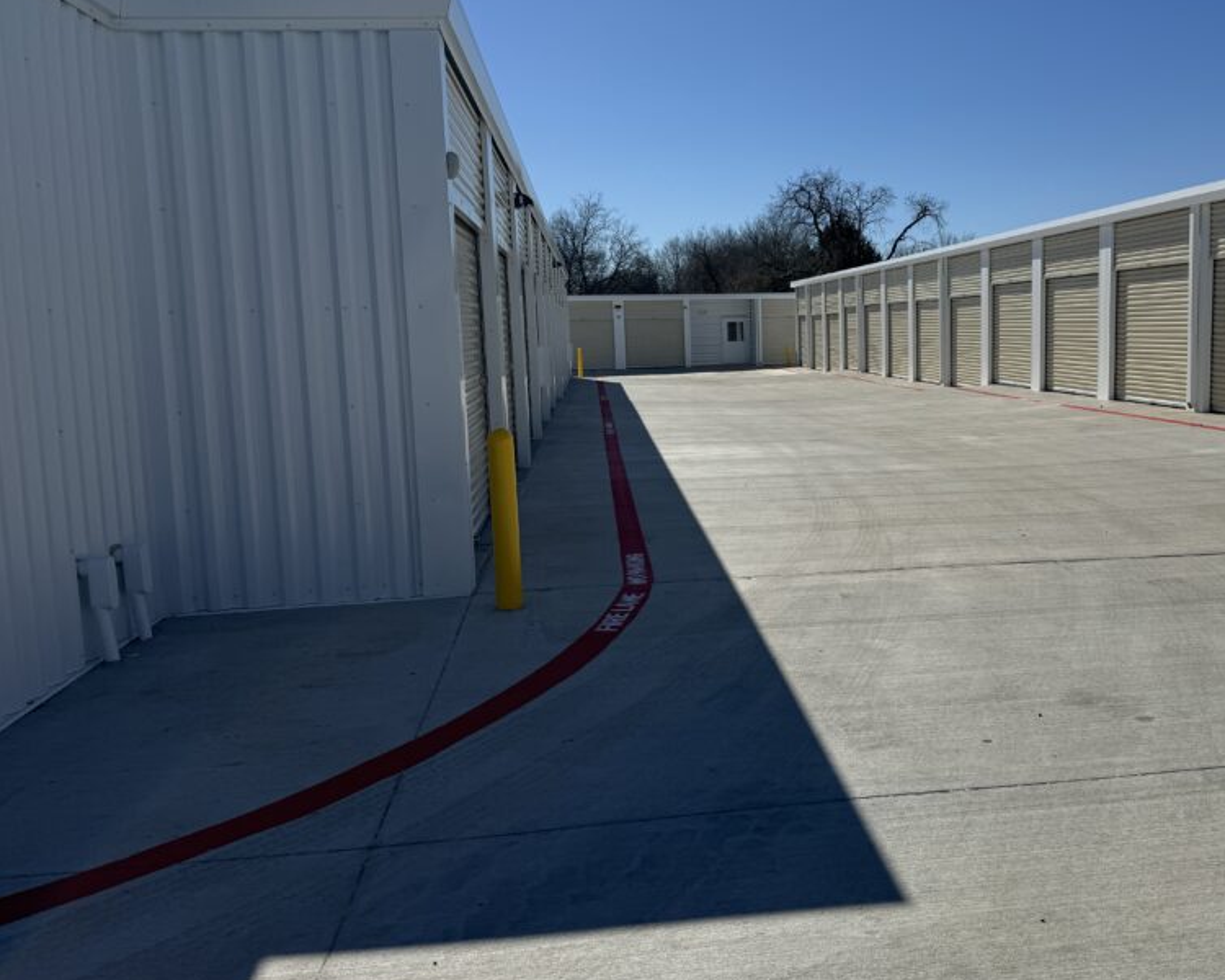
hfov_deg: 54.6
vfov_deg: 45.8
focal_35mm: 32
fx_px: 1160
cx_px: 808
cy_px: 452
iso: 80
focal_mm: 6.86
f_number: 1.78
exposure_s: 1/10417
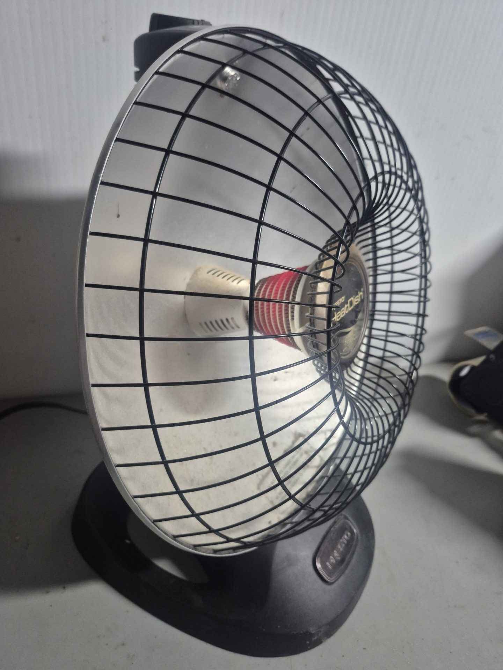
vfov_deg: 73.9
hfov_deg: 58.9
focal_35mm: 23
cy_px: 335
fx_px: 446
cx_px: 252
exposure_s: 1/120
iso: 500
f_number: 1.8
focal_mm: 5.4
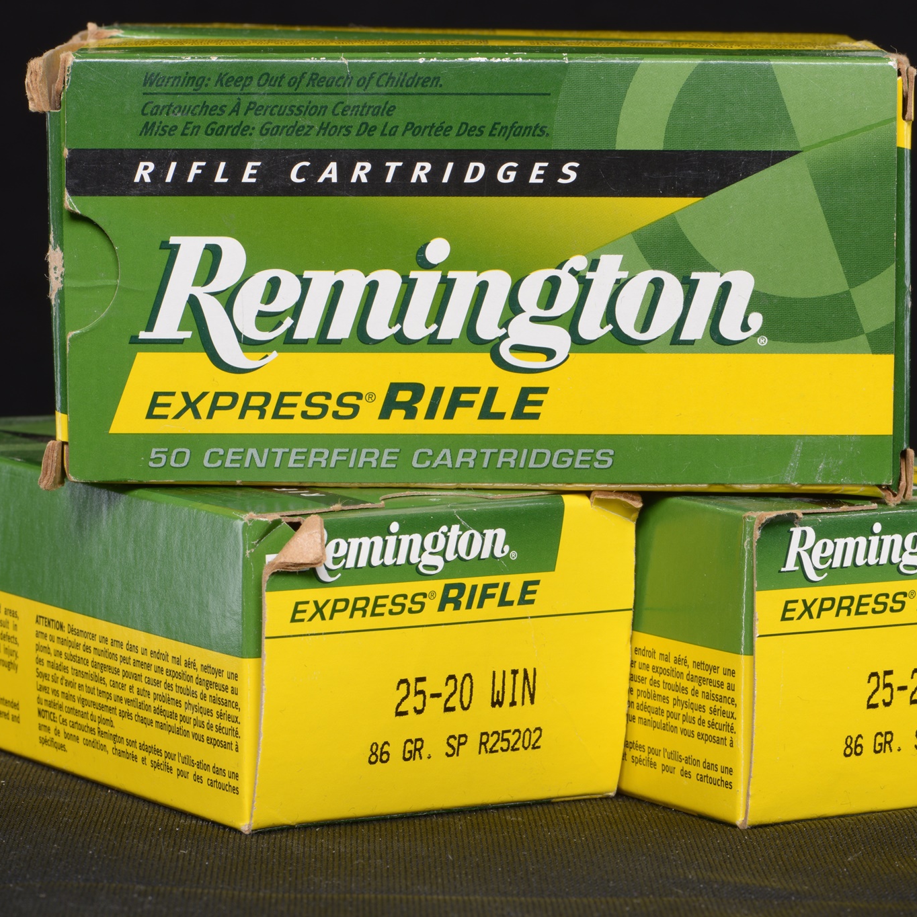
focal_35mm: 134
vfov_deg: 13.0
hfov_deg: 13.0
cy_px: 458
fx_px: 4016
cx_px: 478
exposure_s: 1/60
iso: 100
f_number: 22
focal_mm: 105
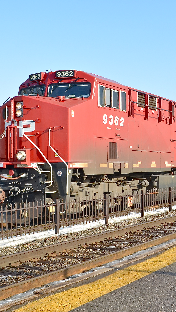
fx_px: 357
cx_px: 144
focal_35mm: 43
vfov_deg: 47.4
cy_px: 157
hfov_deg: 27.1
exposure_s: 1/400
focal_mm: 18
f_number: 8
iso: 250
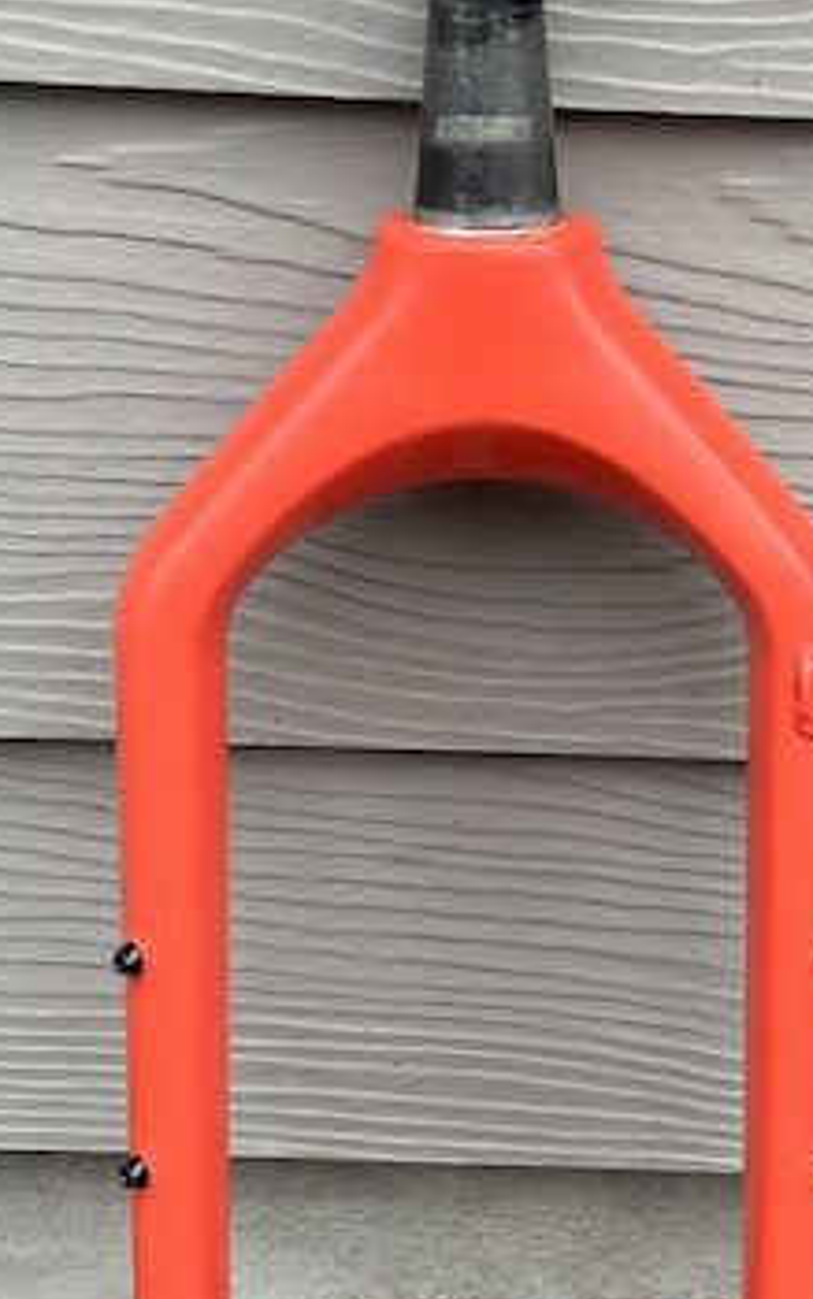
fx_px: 2232
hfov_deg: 20.5
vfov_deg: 32.4
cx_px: 616
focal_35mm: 63
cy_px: 553
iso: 50
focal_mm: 5.7
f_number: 1.5
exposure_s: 1/597
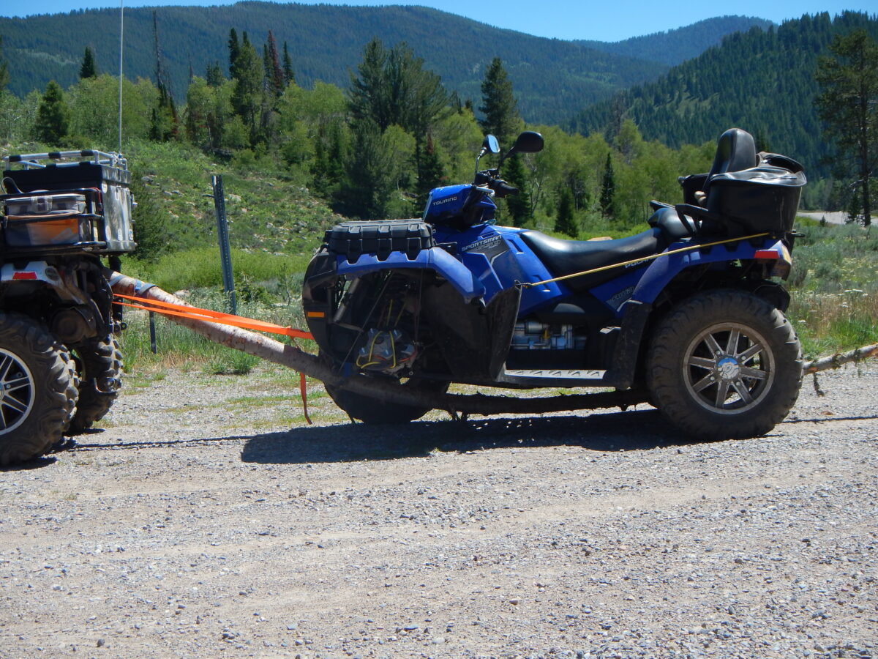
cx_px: 439
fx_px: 1522
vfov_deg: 24.4
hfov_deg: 32.2
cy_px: 330
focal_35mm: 60
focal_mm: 10.8
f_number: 4.2
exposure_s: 1/800
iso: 125
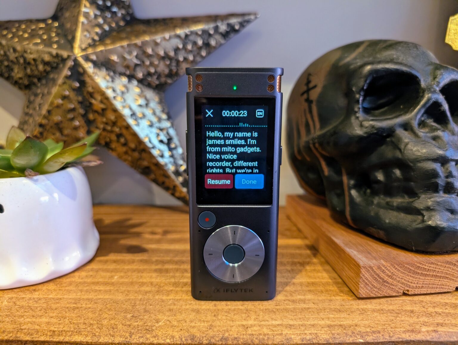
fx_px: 318
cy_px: 172
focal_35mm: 24
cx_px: 229
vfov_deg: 56.9
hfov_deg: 71.5
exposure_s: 1/100
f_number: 1.68
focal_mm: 6.9
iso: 46
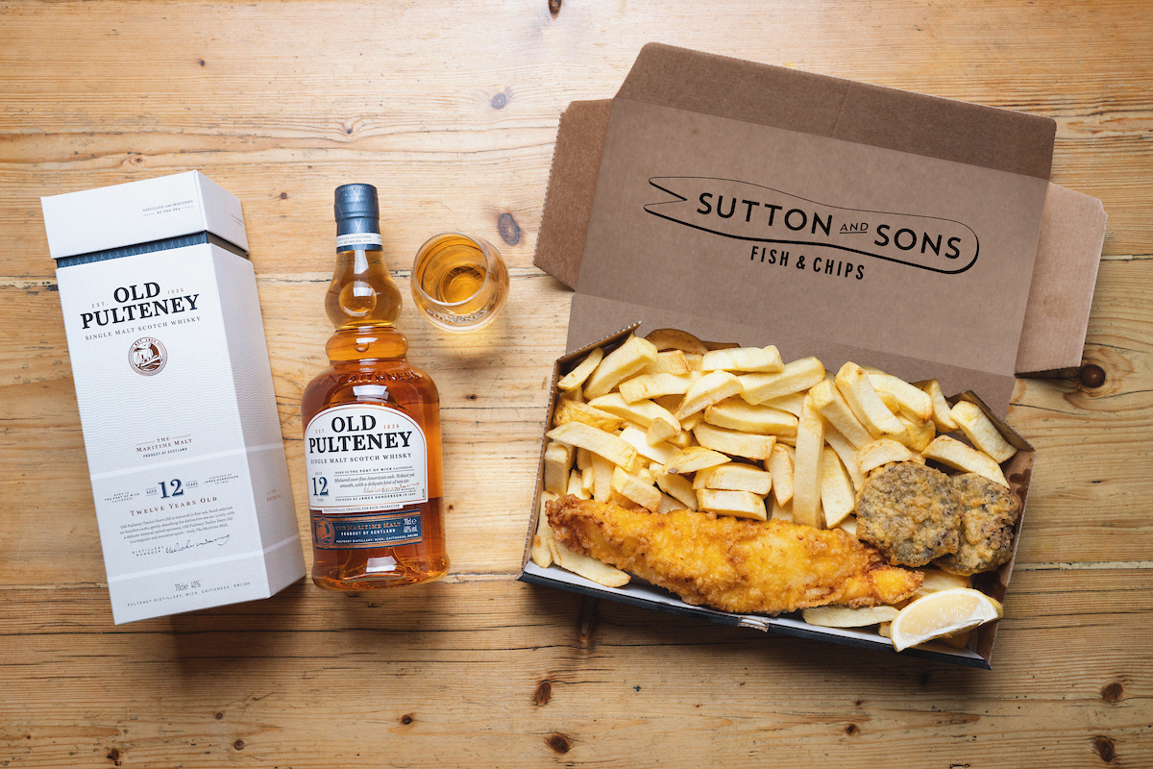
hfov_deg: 53.1
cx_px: 576
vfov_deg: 36.9
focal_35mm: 36
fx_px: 1153
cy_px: 384
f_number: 7.1
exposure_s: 1/160
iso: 640
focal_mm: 36
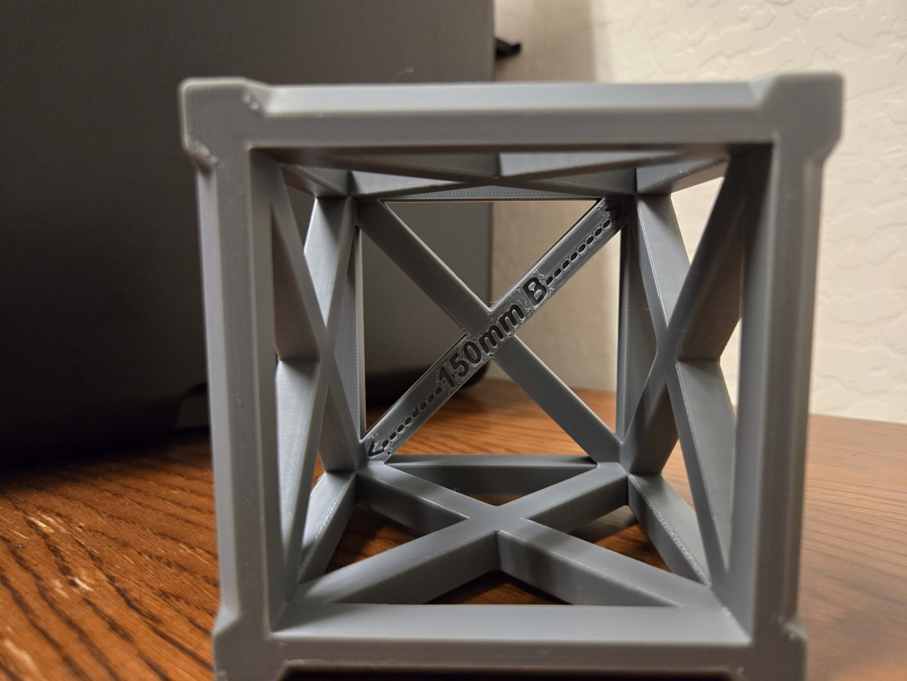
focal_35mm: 23
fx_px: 603
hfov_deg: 73.9
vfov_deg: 58.9
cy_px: 340
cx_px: 454
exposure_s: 1/60
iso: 1000
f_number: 1.8
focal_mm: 5.4
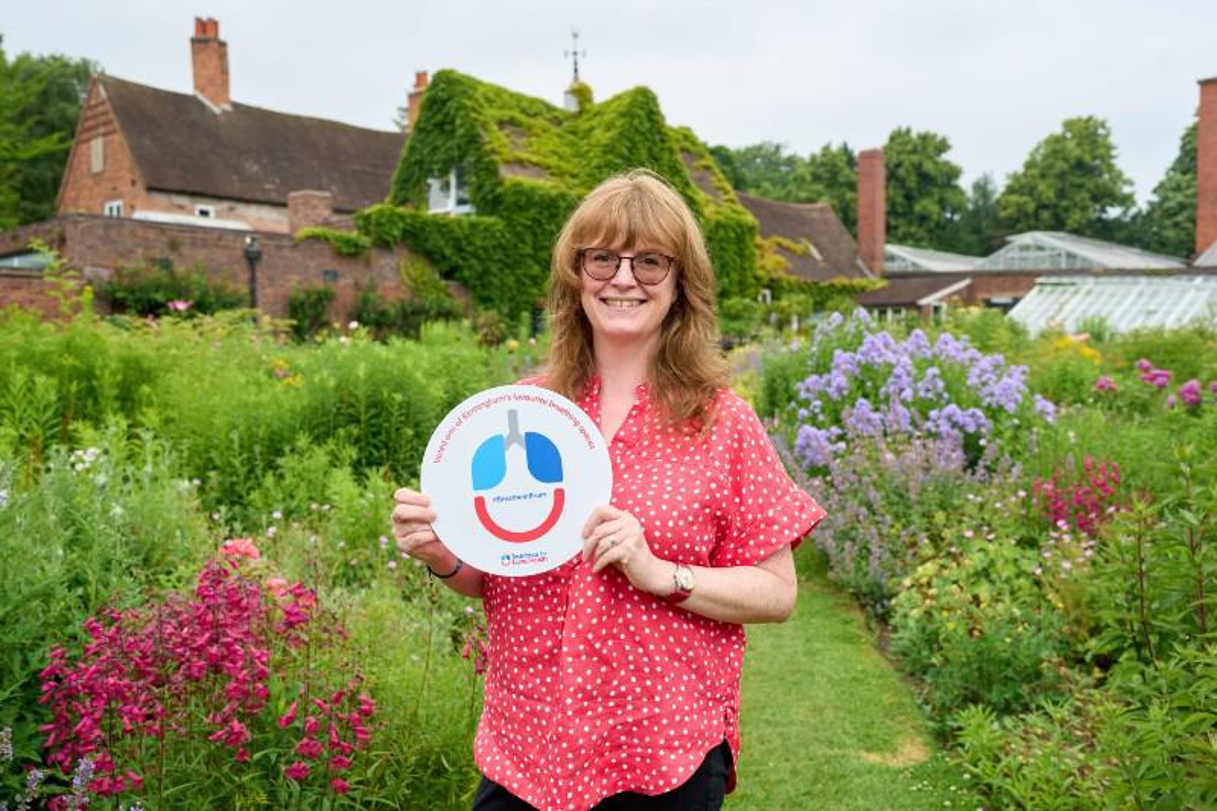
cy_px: 406
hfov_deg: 54.4
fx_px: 1183
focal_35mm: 35
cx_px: 608
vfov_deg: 37.8
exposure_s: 1/125
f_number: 5
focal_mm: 35
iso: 320
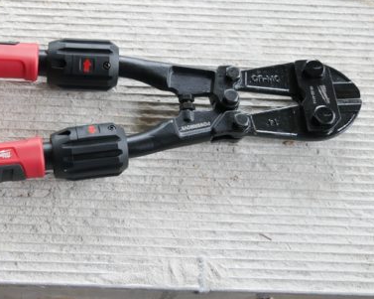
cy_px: 112
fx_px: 863
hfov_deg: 24.1
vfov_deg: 19.6
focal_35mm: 78
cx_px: 77
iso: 640
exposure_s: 1/60
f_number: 4.1
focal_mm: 24
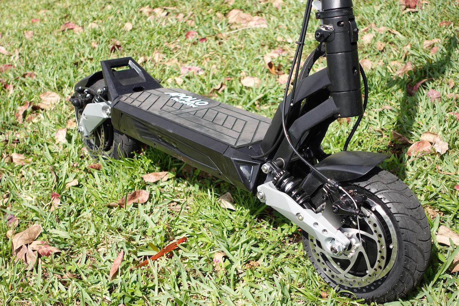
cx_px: 230
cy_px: 153
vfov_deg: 22.6
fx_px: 765
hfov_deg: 33.4
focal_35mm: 60
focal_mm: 22.37
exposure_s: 1/160
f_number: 2.8
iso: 125
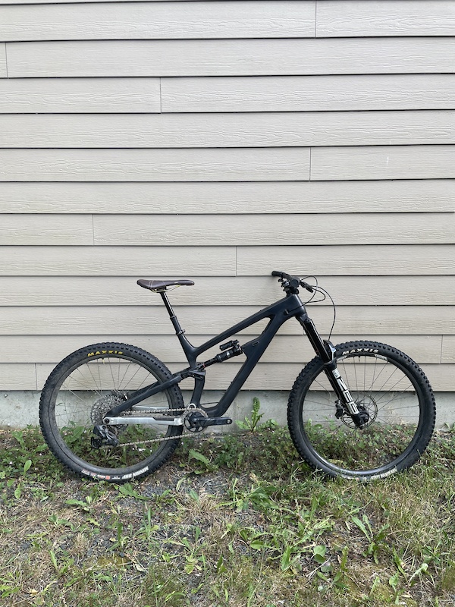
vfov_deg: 67.3
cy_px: 304
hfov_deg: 53.1
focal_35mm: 26
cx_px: 228
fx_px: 456
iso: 40
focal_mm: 4.2
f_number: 1.6
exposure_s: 1/121
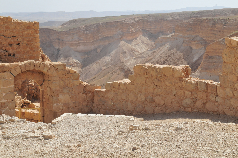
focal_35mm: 60
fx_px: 396
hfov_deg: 33.4
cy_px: 79
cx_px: 119
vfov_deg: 22.6
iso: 800
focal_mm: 40
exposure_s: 1/160
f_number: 22
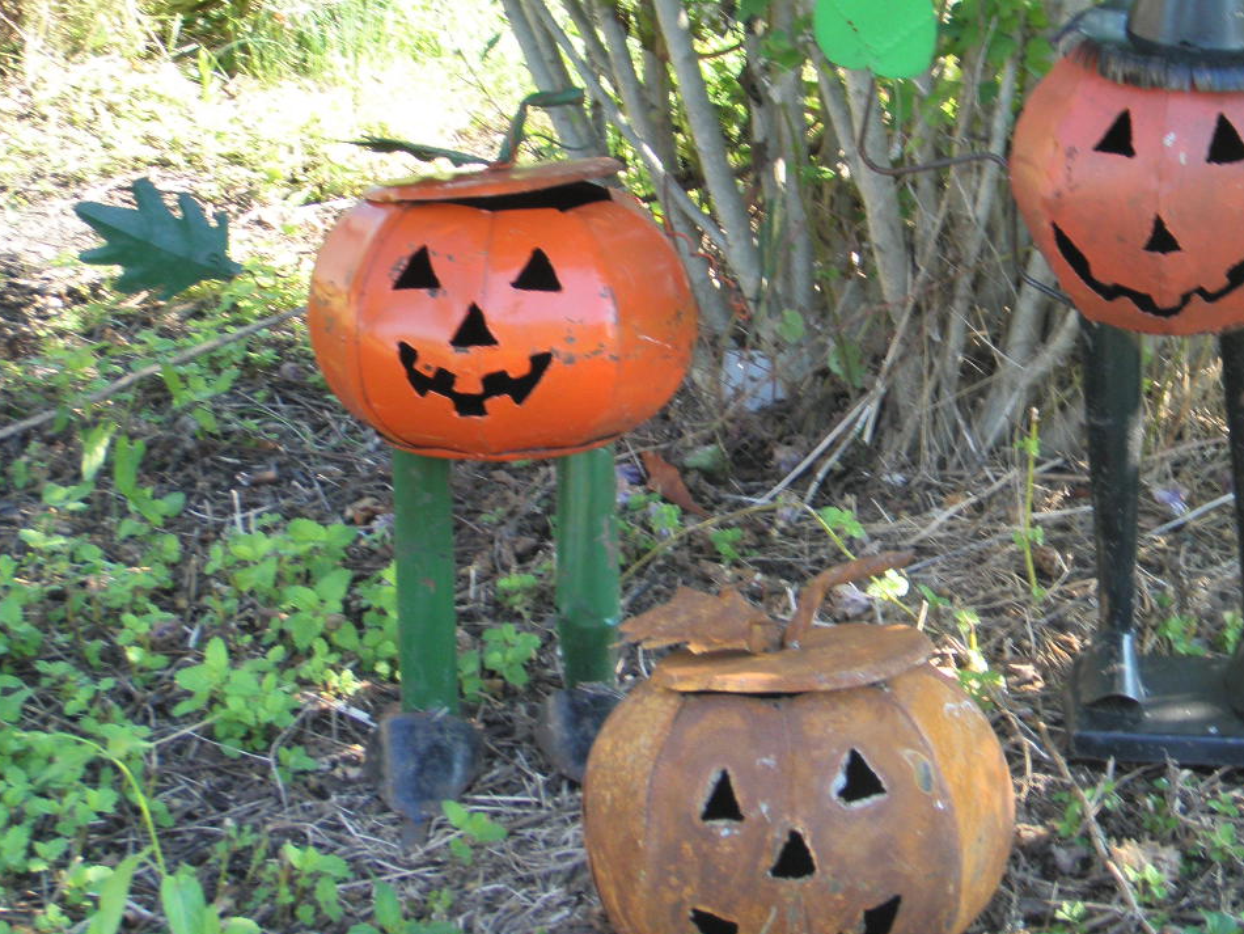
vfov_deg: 22.9
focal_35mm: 64
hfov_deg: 30.0
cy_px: 472
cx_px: 845
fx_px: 2301
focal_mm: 6.7
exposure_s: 1/60
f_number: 3.5
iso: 50
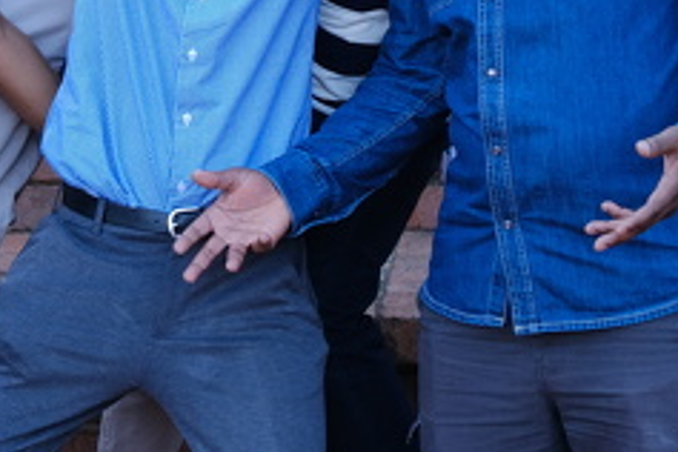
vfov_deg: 4.9
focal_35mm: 277
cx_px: 154
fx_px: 5216
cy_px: -195
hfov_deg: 7.4
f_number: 5.6
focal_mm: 55
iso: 640
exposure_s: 1/125
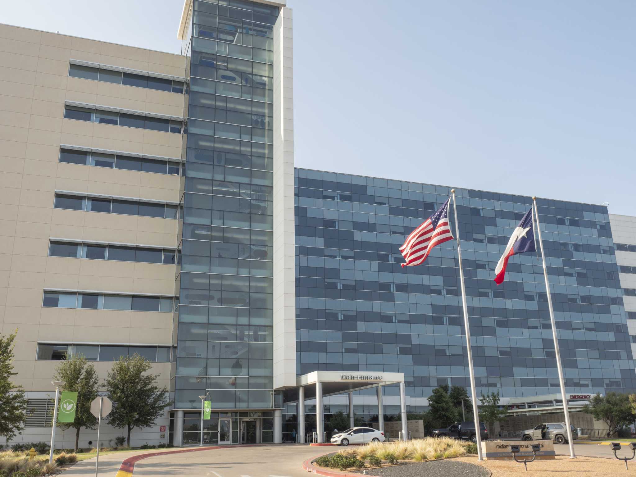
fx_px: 625
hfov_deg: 54.0
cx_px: 318
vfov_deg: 41.8
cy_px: 238
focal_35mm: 34
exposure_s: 1/250
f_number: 7.1
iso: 200
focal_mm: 17
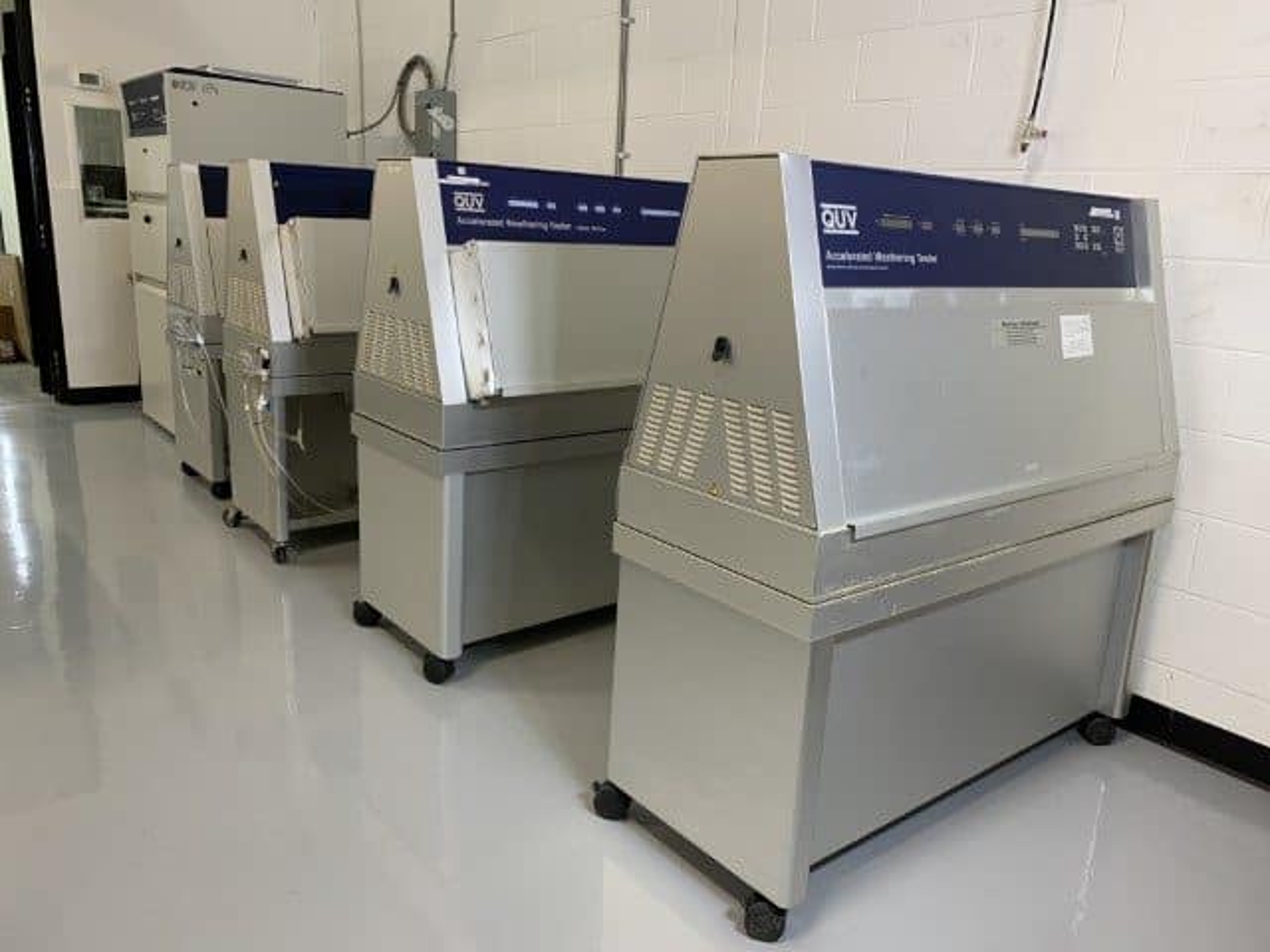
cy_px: 476
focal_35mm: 26
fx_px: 954
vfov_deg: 53.1
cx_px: 635
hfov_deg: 67.3
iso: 125
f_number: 1.8
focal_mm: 4.25
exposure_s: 1/60
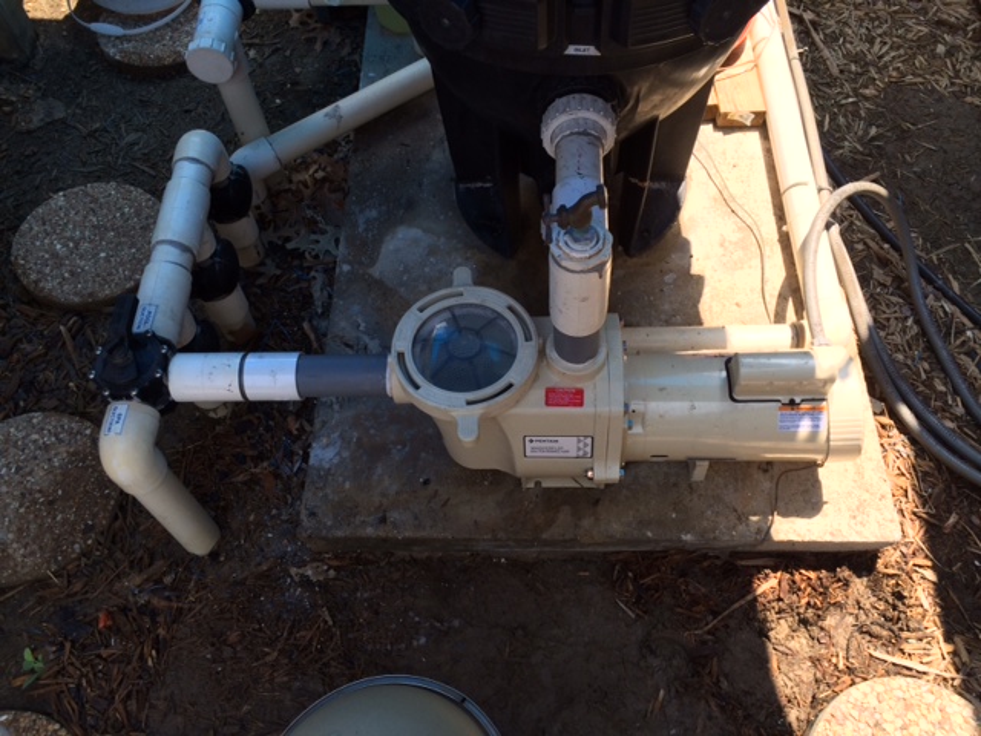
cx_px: 490
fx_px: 850
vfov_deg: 46.8
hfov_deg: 60.0
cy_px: 368
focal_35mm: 30
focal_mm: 4.12
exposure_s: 1/500
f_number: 2.2
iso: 32
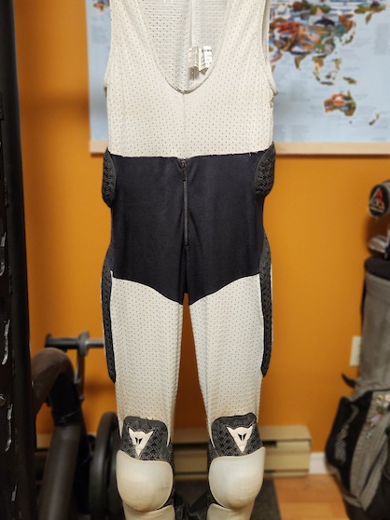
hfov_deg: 42.9
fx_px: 496
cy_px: 206
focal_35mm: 33
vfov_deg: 54.9
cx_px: 215
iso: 400
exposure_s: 1/60
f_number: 1.8
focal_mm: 5.4
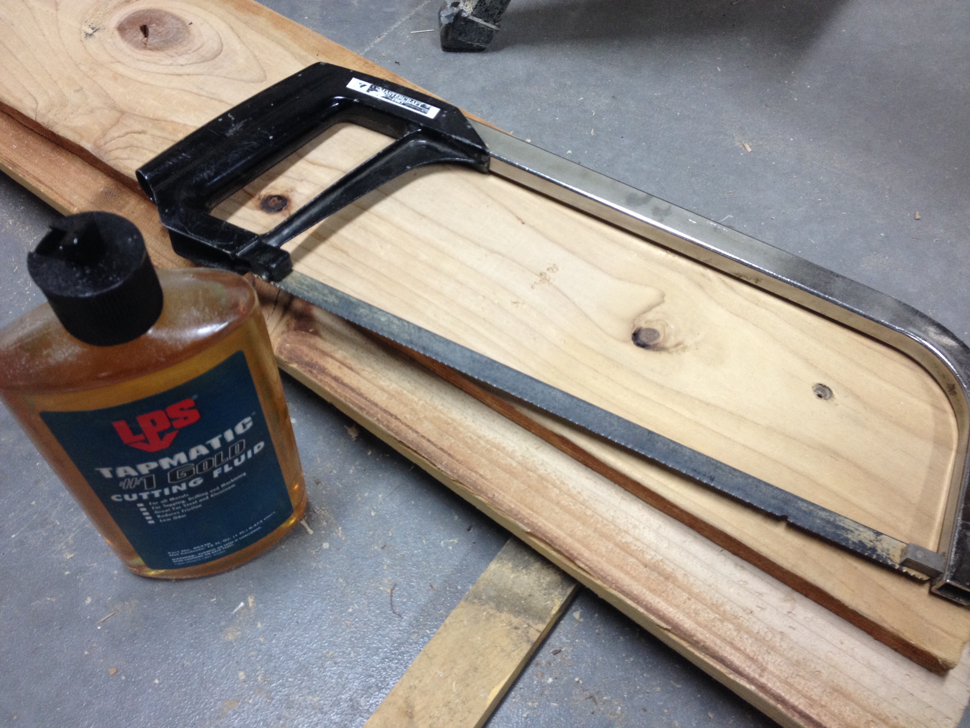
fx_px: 981
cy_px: 364
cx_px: 485
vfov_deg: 40.7
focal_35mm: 35
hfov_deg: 52.6
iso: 100
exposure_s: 1/20
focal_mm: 4.28
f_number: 2.4
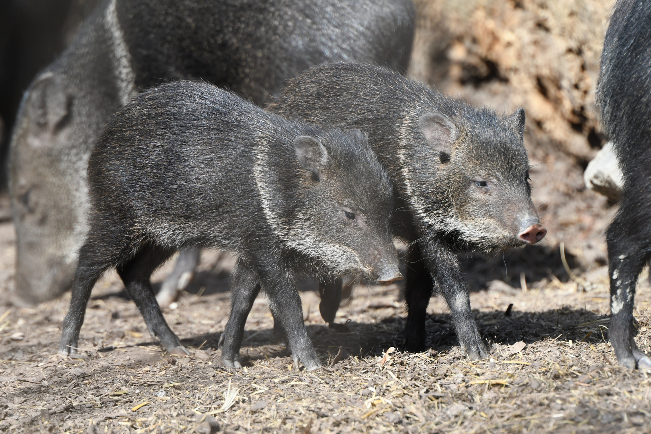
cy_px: 217
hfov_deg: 4.9
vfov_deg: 3.3
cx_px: 326
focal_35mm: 420
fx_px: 7594
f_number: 4.5
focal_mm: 280
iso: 500
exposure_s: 1/1250
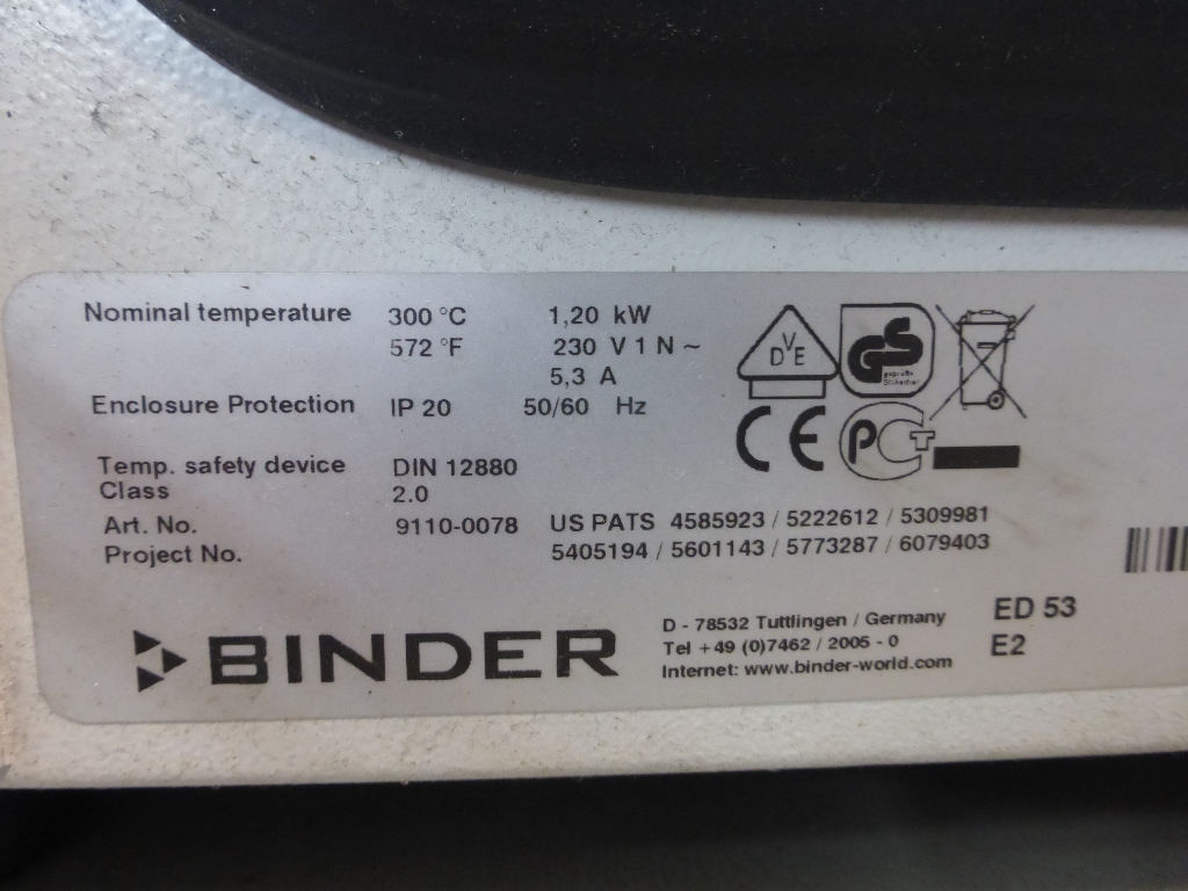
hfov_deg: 69.4
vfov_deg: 54.9
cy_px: 446
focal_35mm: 25
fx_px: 858
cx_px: 594
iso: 400
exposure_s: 1/15
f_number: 3.3
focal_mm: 4.3
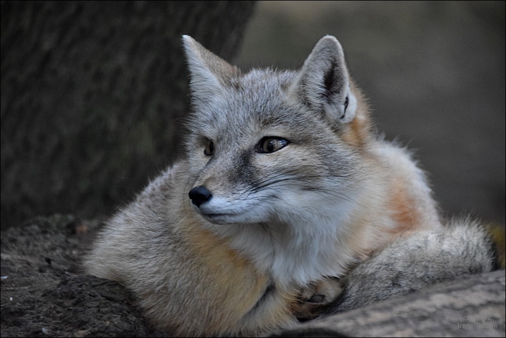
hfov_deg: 6.9
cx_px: 253
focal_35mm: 300
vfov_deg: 4.6
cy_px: 169
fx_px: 4218
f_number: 6.3
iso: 3200
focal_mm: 200
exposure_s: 1/100
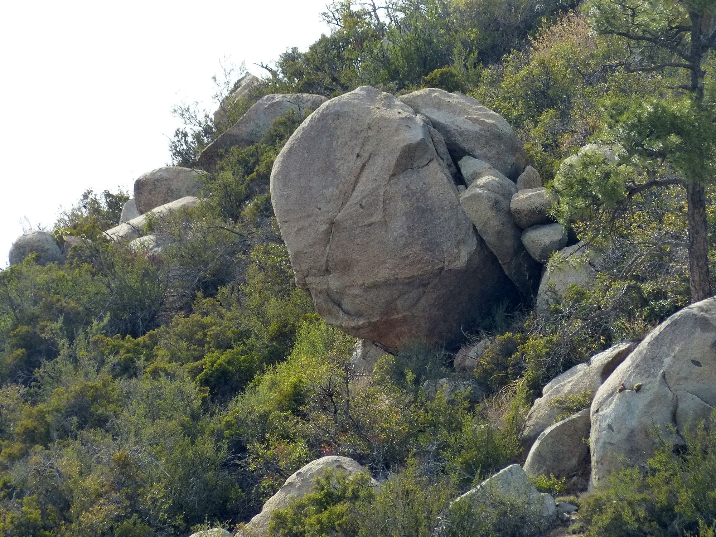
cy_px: 268
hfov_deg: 3.2
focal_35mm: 616
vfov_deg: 2.4
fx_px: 12741
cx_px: 358
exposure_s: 1/200
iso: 160
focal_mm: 108
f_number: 4
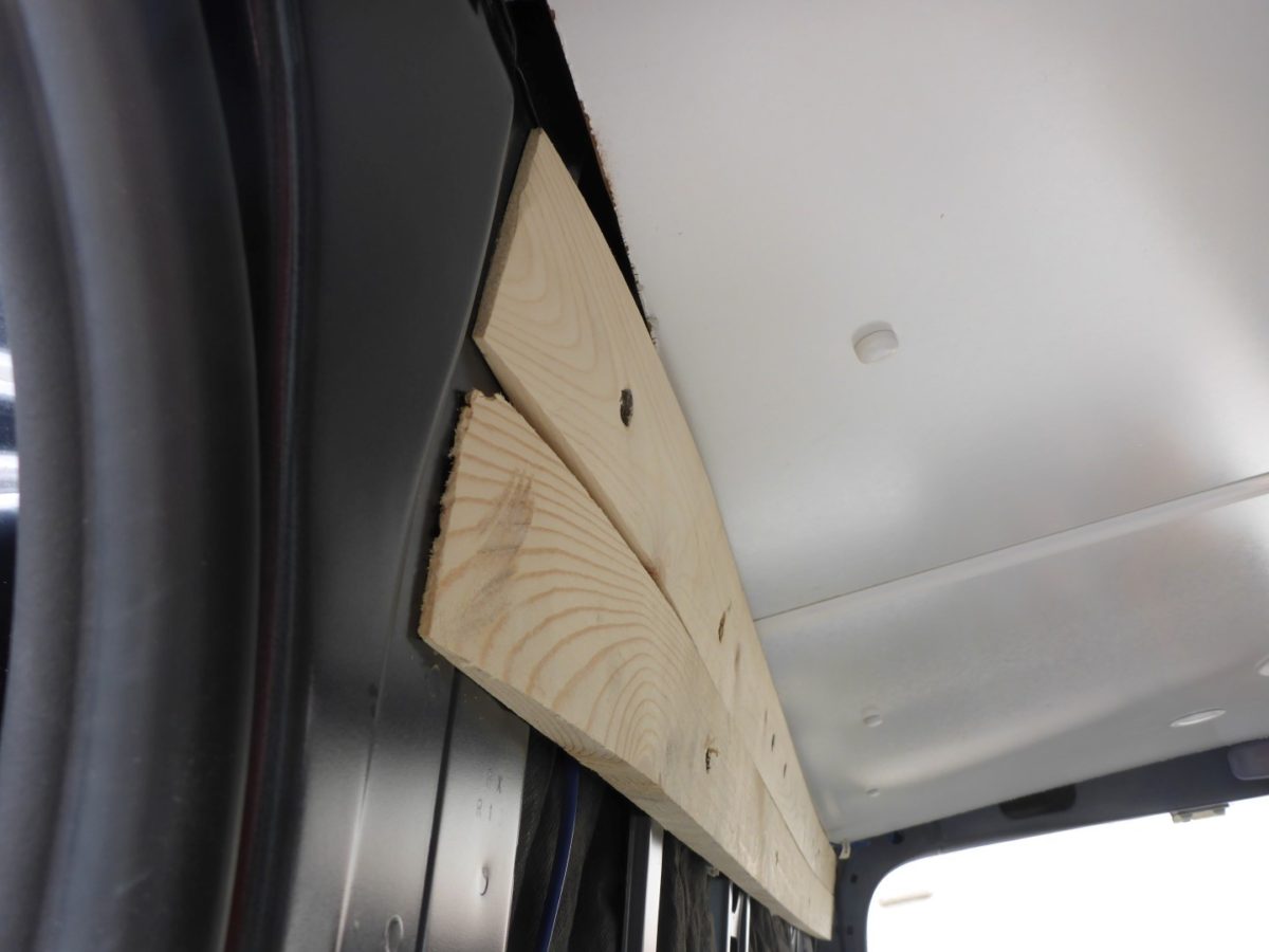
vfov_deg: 49.7
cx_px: 634
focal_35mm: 28
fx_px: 1026
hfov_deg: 63.4
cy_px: 476
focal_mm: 4.9
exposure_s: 1/100
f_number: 3.3
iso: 100
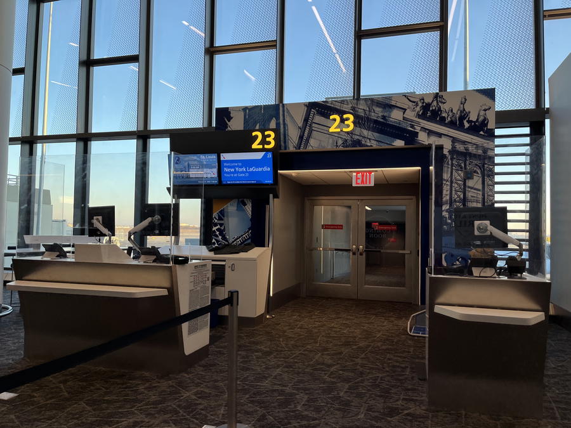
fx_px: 429
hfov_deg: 67.3
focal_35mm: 26
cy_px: 214
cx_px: 286
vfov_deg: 53.1
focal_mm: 5.1
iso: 40
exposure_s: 1/260
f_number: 1.6
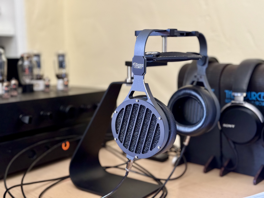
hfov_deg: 39.7
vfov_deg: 30.3
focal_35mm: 48
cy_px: 99
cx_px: 132
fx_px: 366
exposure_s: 1/33
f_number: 1.78
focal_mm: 6.76
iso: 500
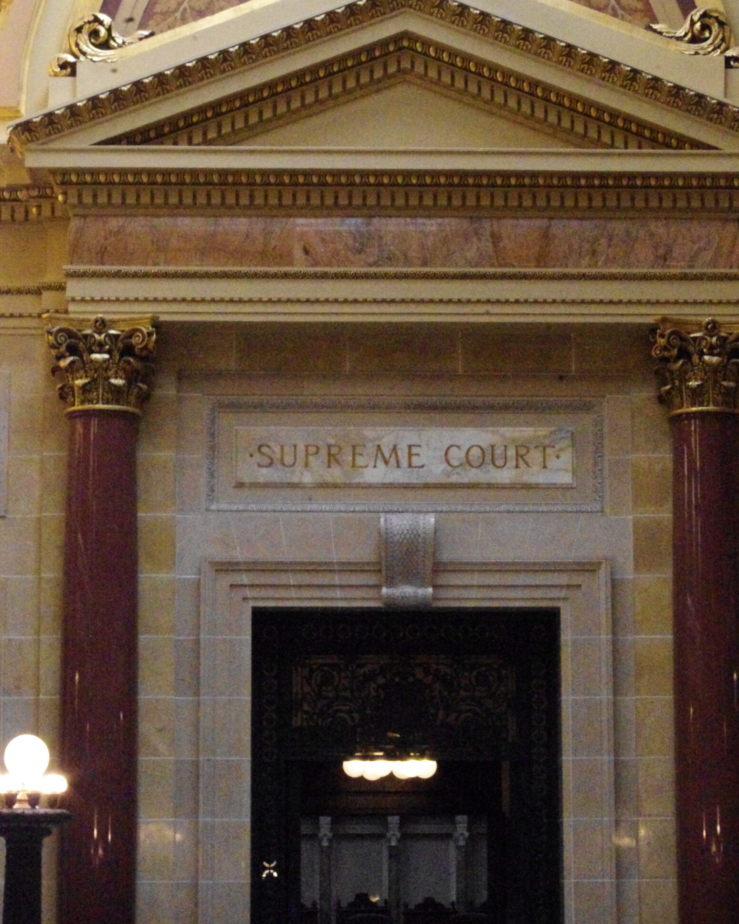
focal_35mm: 93
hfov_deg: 16.5
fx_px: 2543
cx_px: 405
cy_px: 394
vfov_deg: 20.6
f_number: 22
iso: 12800
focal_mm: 50
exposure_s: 1/30
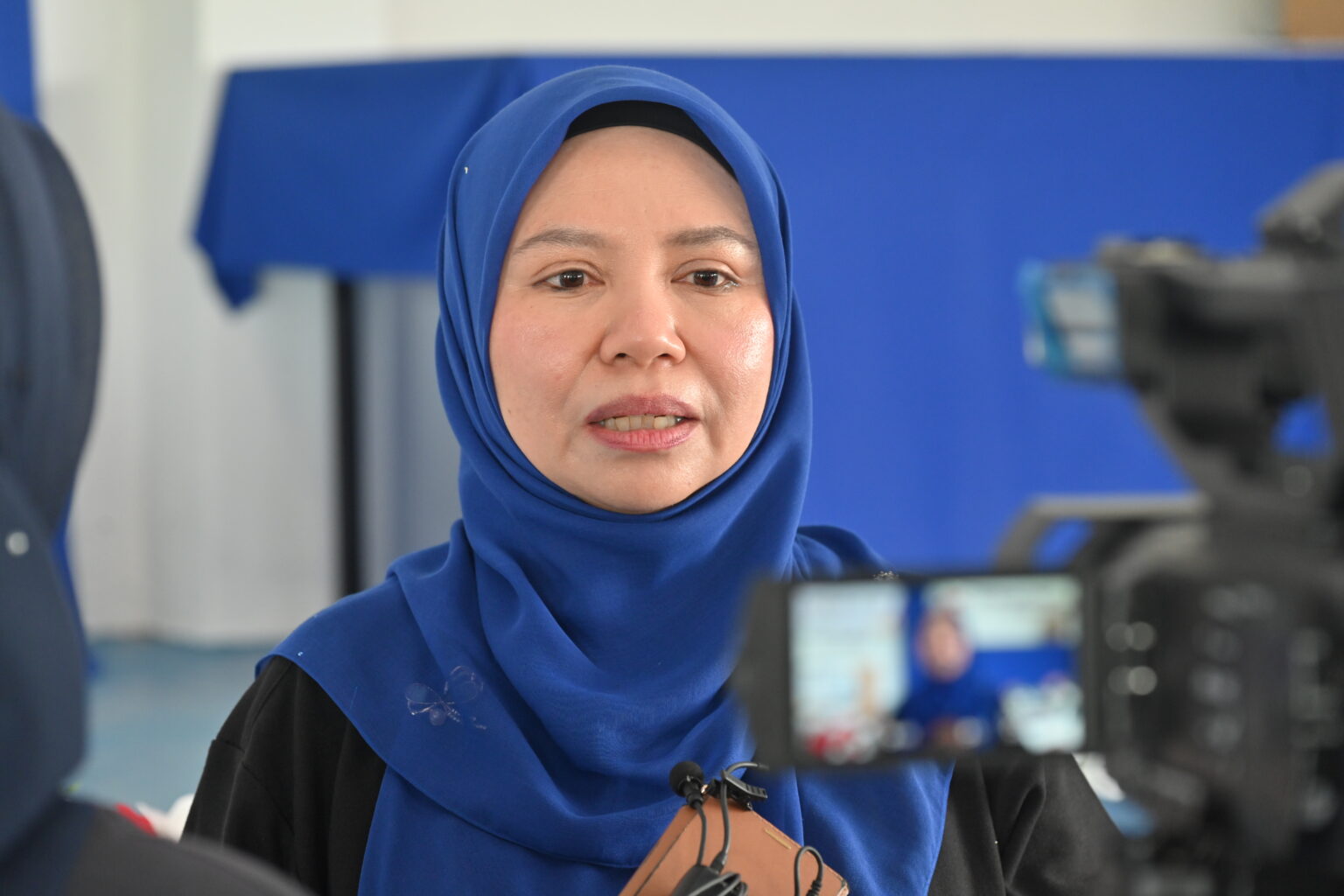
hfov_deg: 20.4
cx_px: 672
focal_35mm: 100
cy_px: 448
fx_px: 3733
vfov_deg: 13.7
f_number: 5
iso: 1000
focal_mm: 100
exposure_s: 1/100
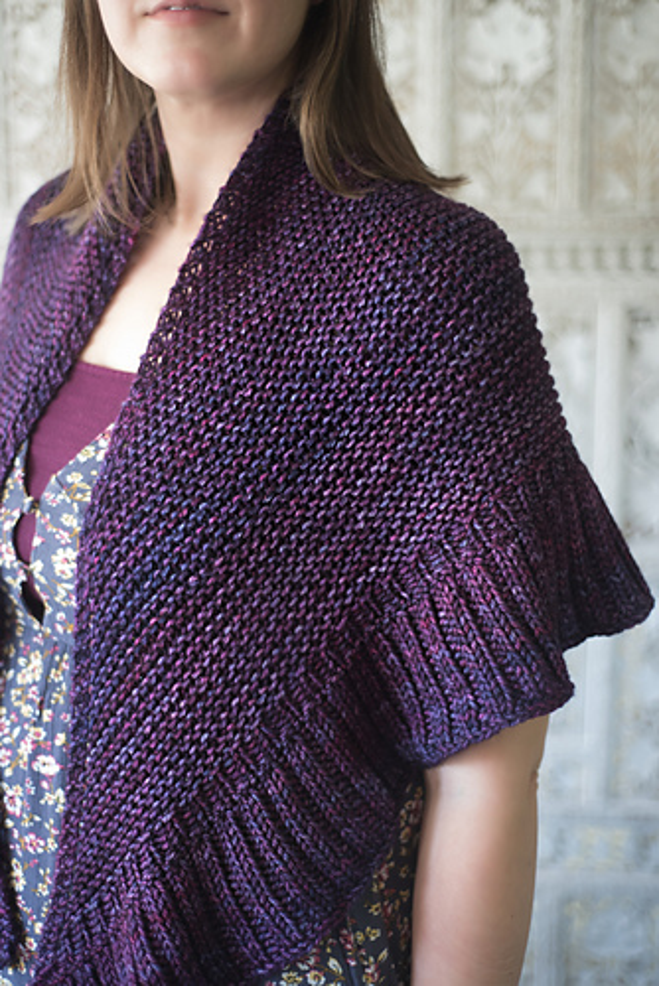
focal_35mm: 50
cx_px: 330
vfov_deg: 39.6
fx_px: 1371
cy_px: 493
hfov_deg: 27.0
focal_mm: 50
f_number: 1.8
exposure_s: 1/100
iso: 1250
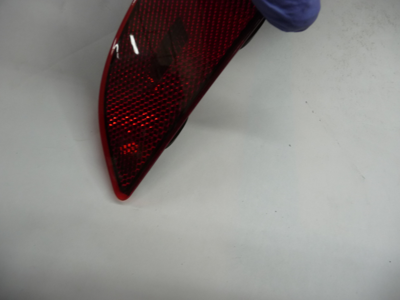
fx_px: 324
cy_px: 150
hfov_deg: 63.4
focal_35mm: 28
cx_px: 200
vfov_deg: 49.7
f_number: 3.3
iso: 160
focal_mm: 4.7
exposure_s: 1/30
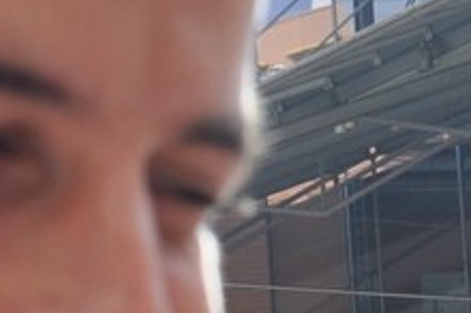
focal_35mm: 266
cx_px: -49
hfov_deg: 7.7
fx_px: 3475
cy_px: 635
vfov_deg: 5.1
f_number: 7.1
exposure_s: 1/200
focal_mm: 24
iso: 200
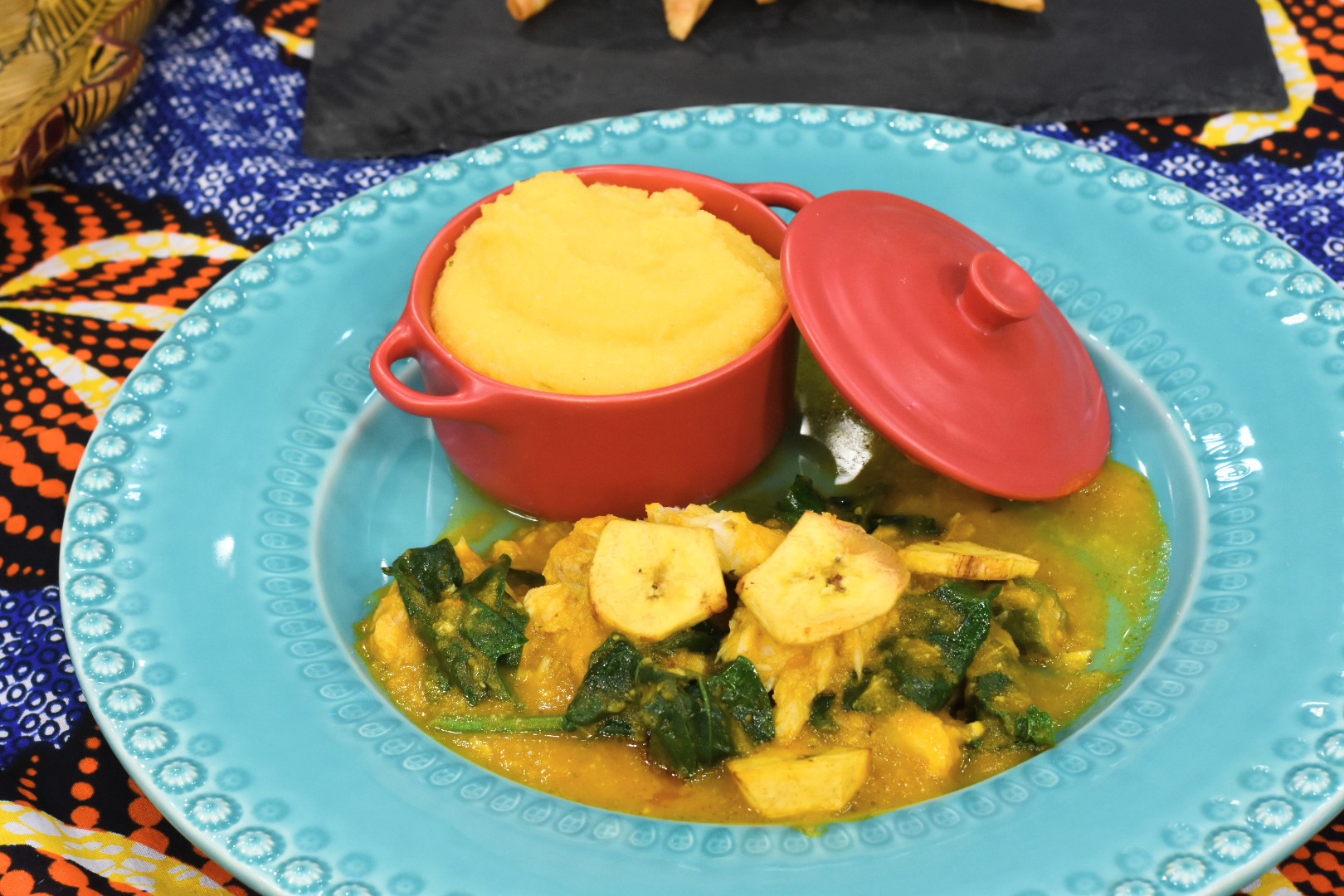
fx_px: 2800
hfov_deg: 27.0
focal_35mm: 75
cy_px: 448
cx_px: 672
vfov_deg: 18.2
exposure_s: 1/320
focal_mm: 50
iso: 1000
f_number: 9
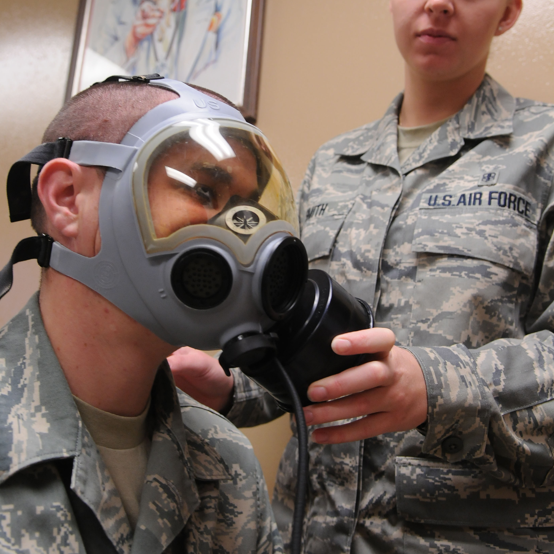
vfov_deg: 38.9
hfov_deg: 39.2
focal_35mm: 43
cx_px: 272
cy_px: 206
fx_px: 779
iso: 800
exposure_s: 1/60
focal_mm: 22
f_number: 4
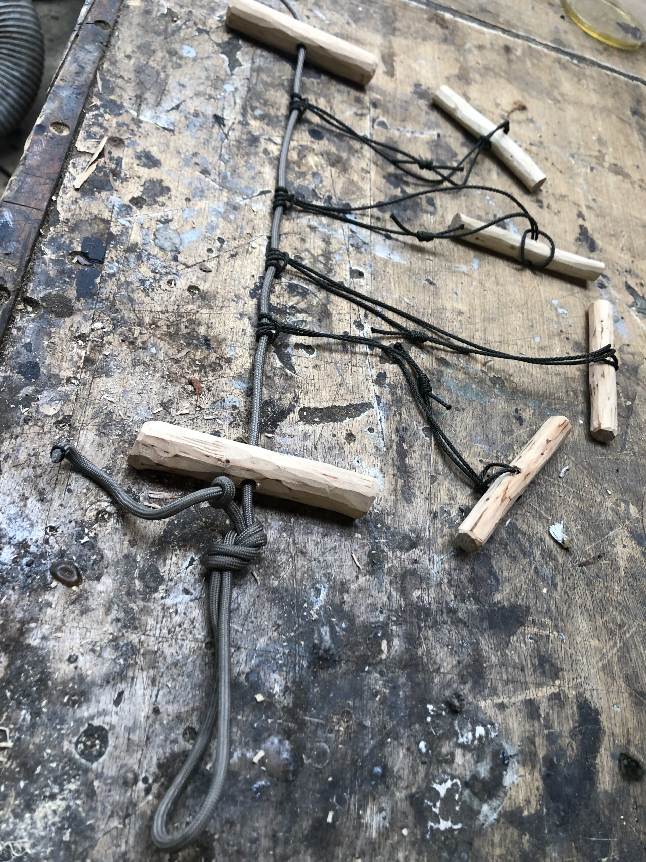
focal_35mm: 28
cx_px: 323
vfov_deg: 63.4
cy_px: 431
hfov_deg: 49.7
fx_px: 697
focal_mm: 3.99
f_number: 1.8
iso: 25
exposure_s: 1/33
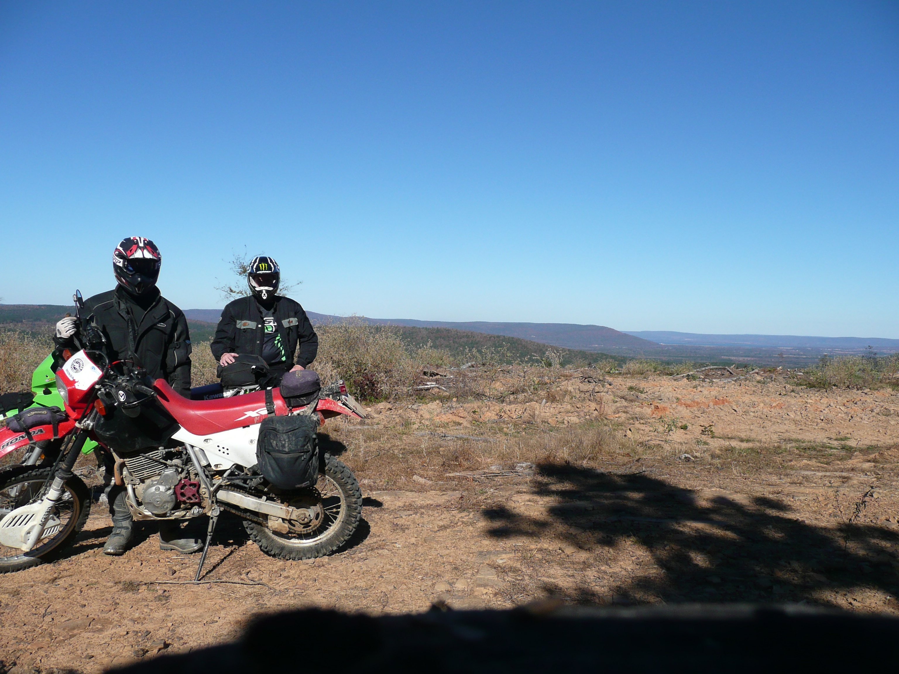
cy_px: 337
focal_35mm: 28
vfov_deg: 49.7
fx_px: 727
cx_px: 450
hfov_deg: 63.4
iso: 100
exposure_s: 1/250
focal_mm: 4.6
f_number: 8
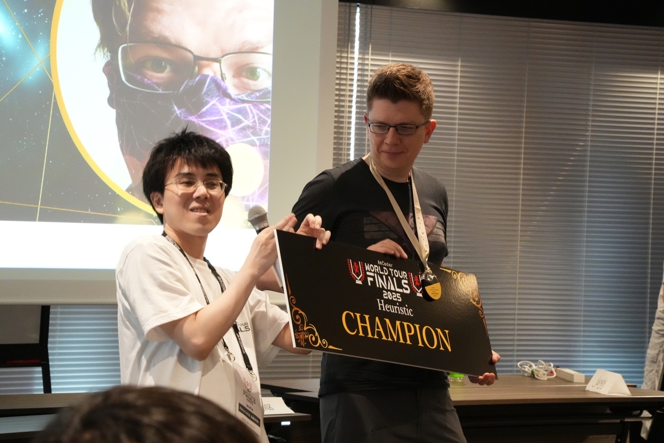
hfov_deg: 18.8
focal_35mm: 109
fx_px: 2010
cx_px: 332
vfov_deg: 12.6
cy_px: 222
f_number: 14
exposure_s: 1/40
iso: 12800
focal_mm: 109
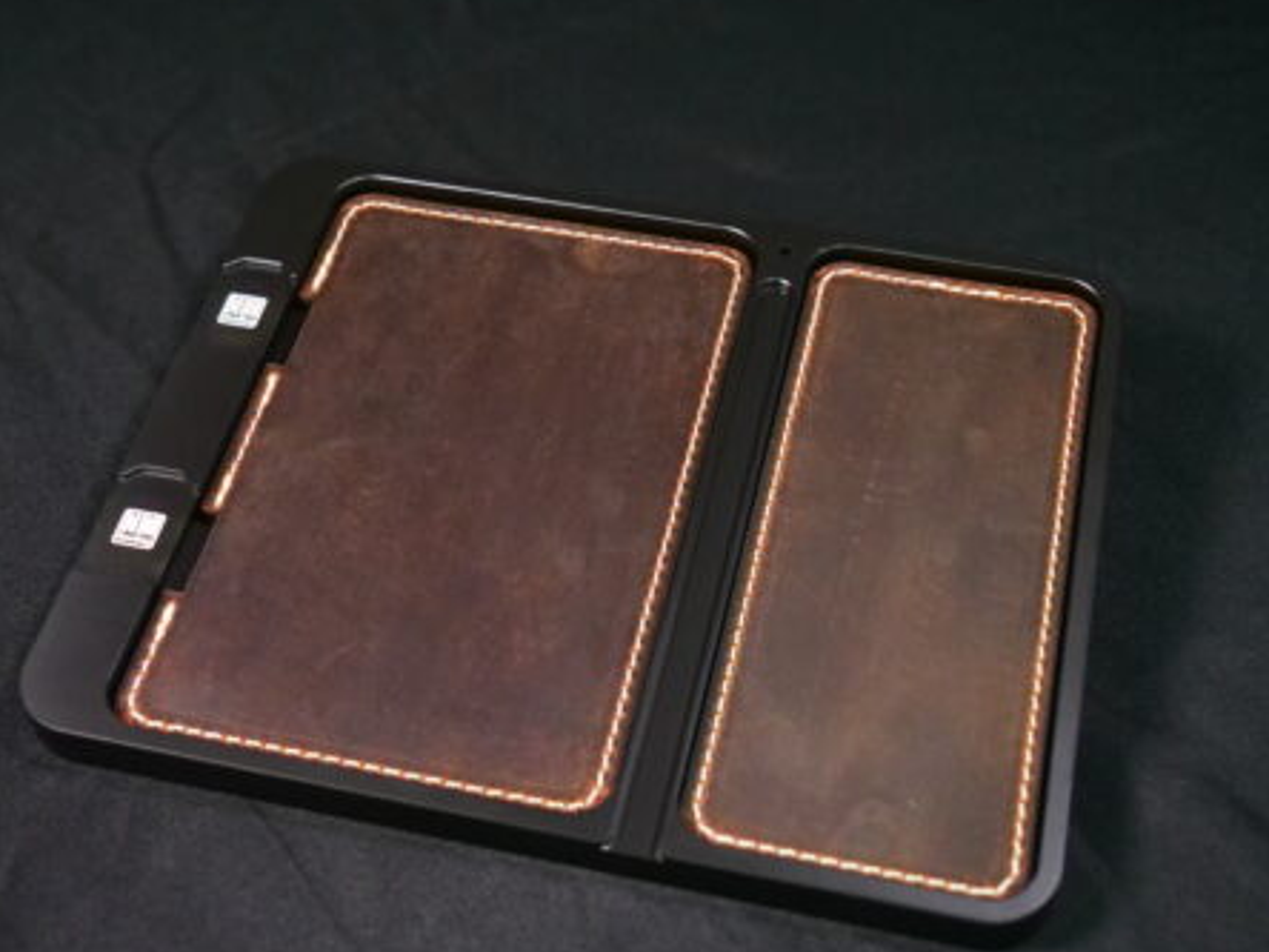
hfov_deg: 35.5
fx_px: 1980
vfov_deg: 27.0
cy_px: 495
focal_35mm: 54
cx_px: 586
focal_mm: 25
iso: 3200
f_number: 3.5
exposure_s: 1/100
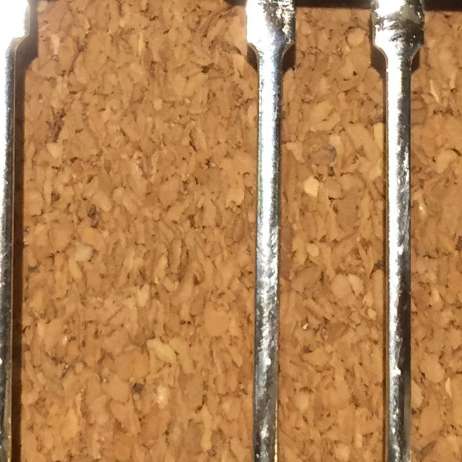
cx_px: 155
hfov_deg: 15.1
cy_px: -121
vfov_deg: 14.6
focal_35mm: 115
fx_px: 1736
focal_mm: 4.15
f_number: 2.2
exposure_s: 1/33
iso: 125
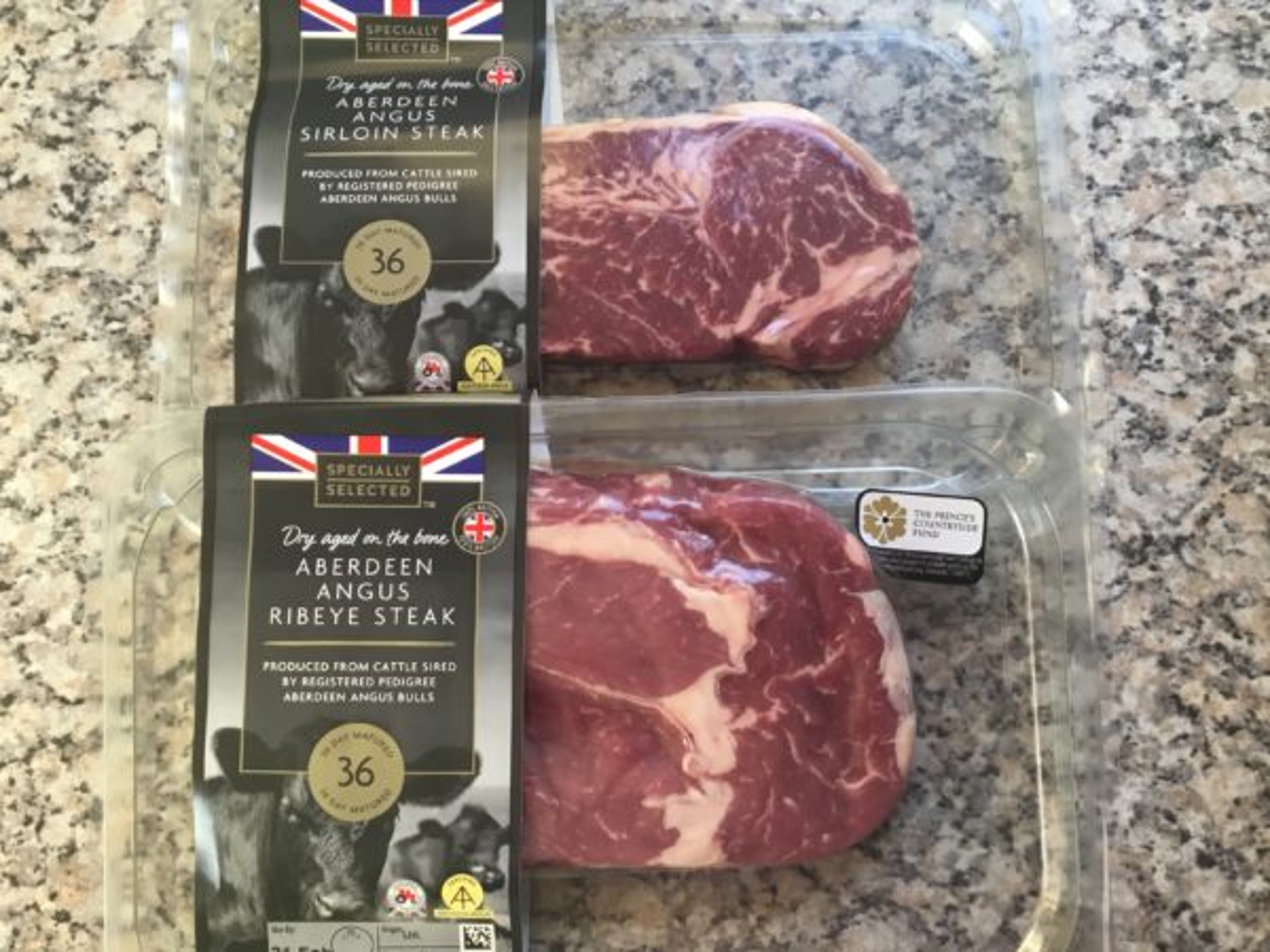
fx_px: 1137
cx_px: 635
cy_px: 476
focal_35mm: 31
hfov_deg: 58.4
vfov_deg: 45.4
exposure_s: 1/33
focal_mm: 3.3
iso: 80
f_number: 2.4
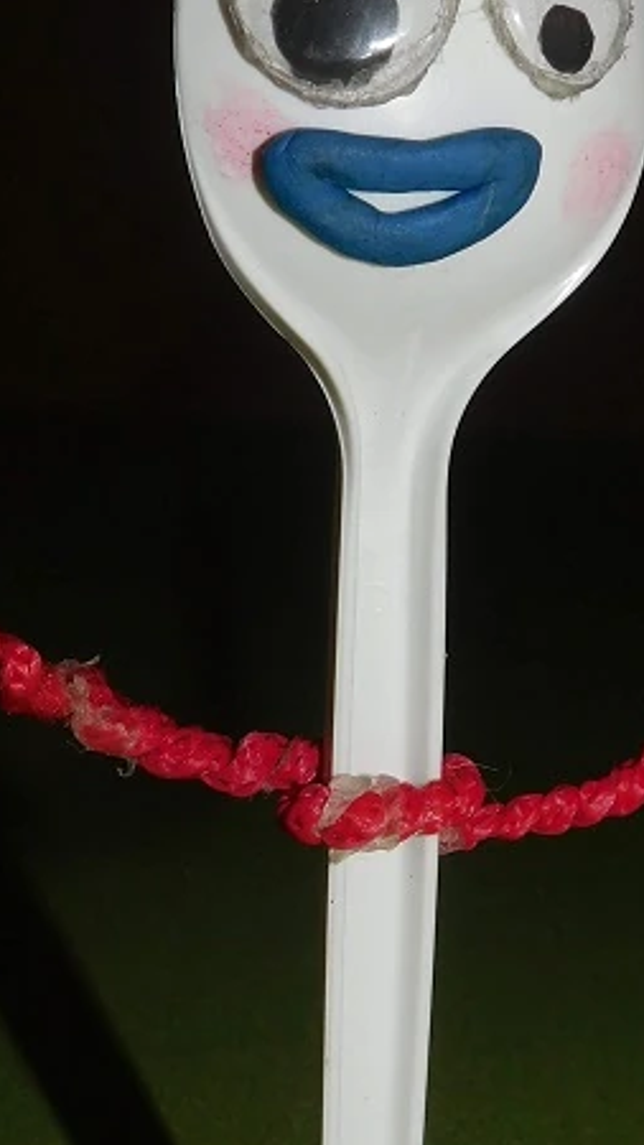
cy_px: 791
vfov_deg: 22.8
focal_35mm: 93
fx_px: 2824
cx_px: 303
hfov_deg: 13.0
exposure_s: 1/30
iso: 125
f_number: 3.6
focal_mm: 7.1
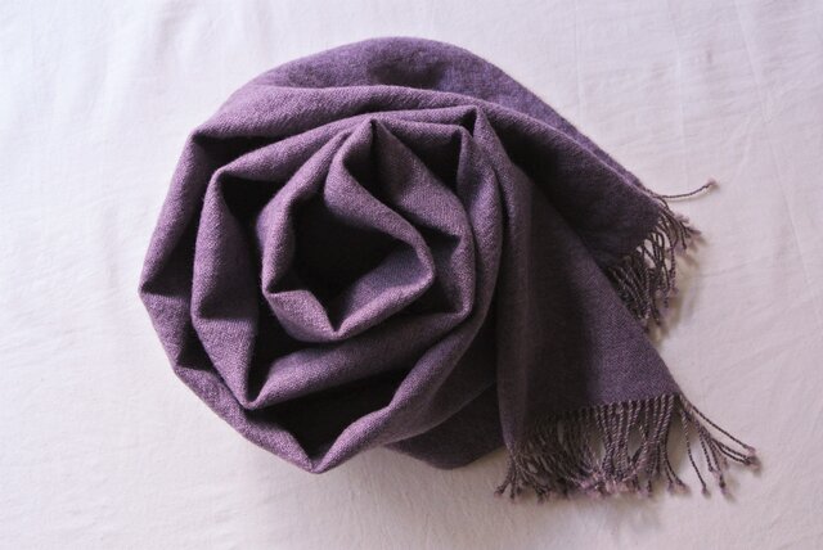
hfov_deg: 38.8
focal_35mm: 51
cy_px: 275
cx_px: 412
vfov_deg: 26.5
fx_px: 1167
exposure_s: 1/60
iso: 400
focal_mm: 18.9
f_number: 4.8
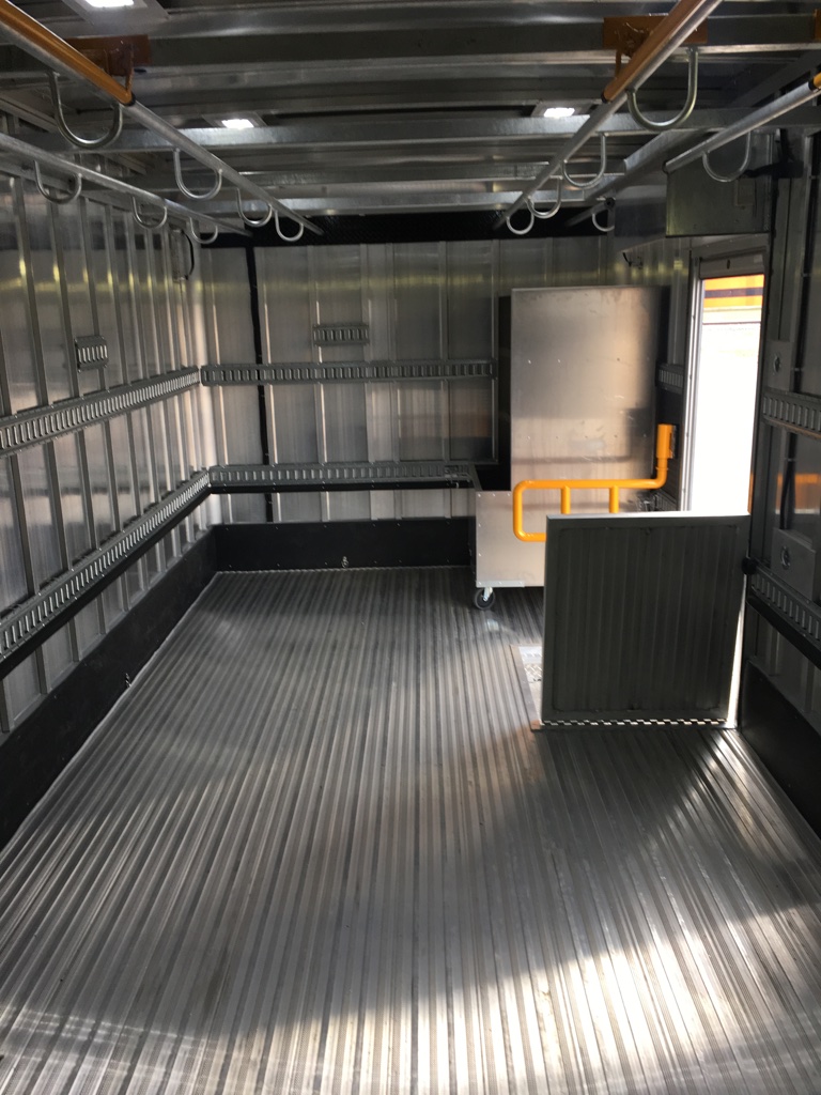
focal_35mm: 29
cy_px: 548
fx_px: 917
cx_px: 410
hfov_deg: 48.2
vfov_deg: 61.7
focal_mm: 4.15
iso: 32
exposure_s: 1/60
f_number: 2.2
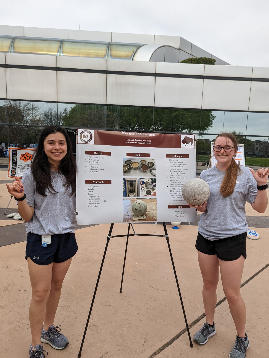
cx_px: 145
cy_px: 191
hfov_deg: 53.1
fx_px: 269
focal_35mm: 26
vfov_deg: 67.1
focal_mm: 6.81
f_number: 1.85
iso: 64
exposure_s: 1/1795
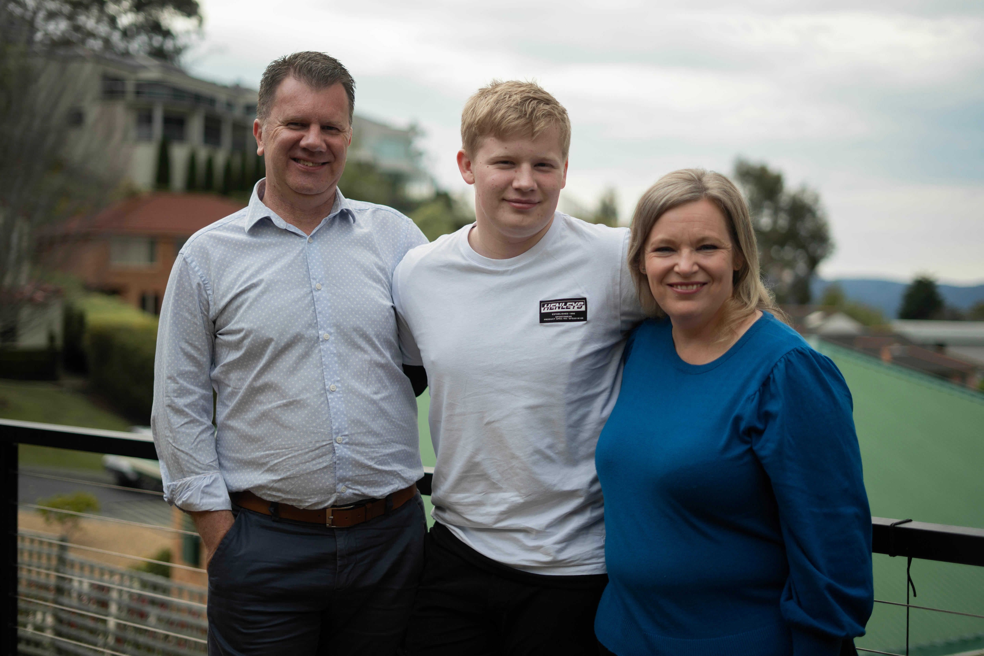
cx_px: 492
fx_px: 1367
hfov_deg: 39.6
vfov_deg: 27.0
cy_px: 328
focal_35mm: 50
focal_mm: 50
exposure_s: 1/800
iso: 125
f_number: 1.8
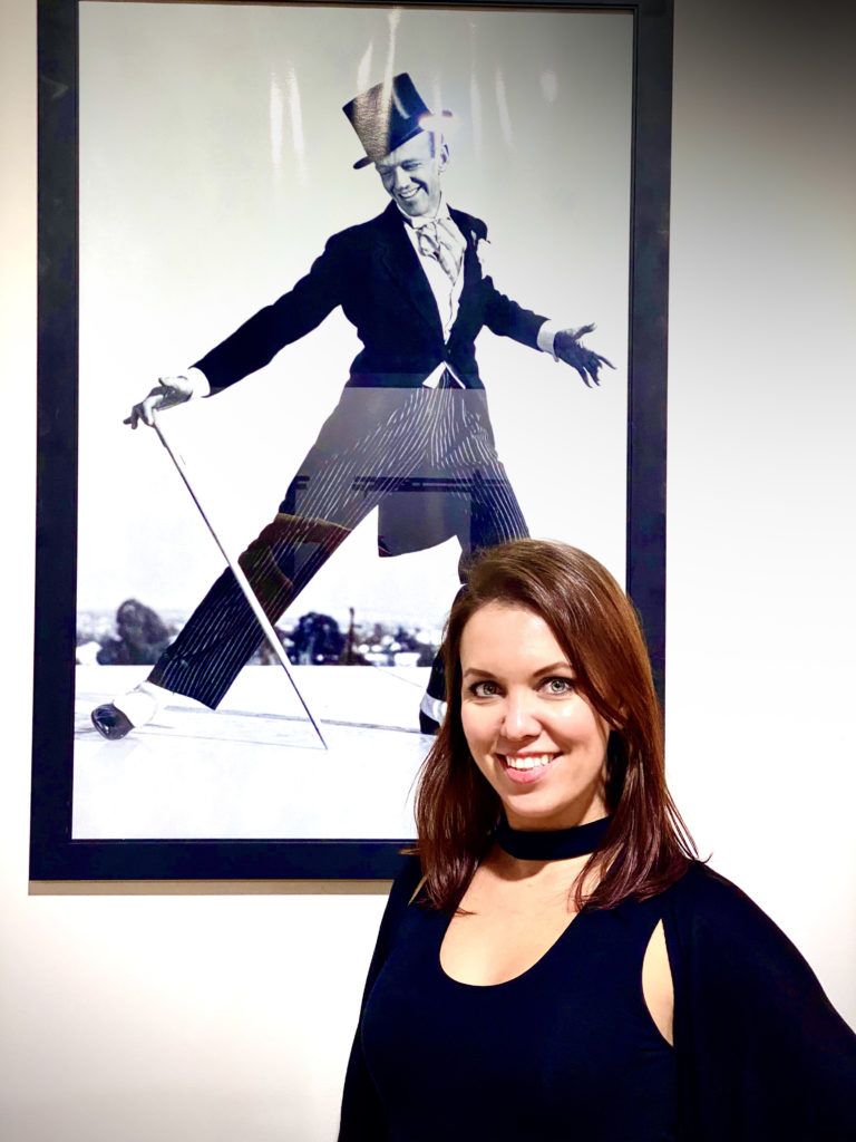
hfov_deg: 28.0
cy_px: 571
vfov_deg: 36.8
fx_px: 1715
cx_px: 428
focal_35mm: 52
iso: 160
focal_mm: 6
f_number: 2
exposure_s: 1/120
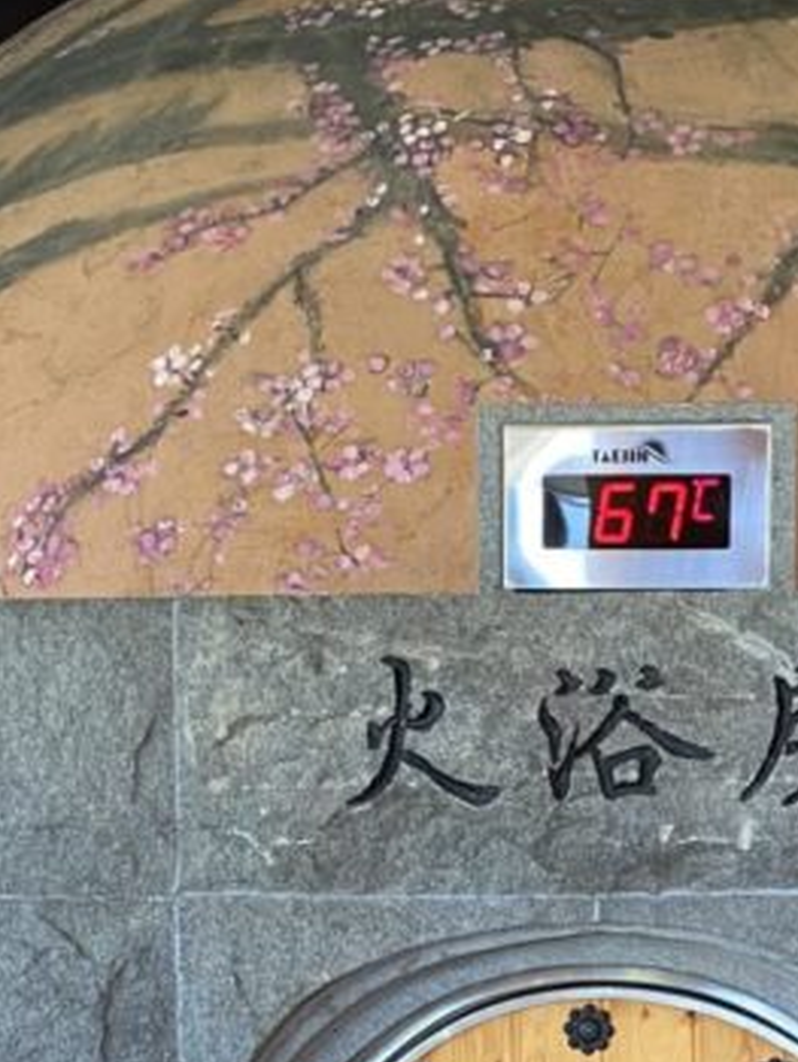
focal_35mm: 76
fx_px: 2333
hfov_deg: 19.3
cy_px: 907
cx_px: 577
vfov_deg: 25.0
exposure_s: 1/60
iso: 250
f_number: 1.8
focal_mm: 4.25
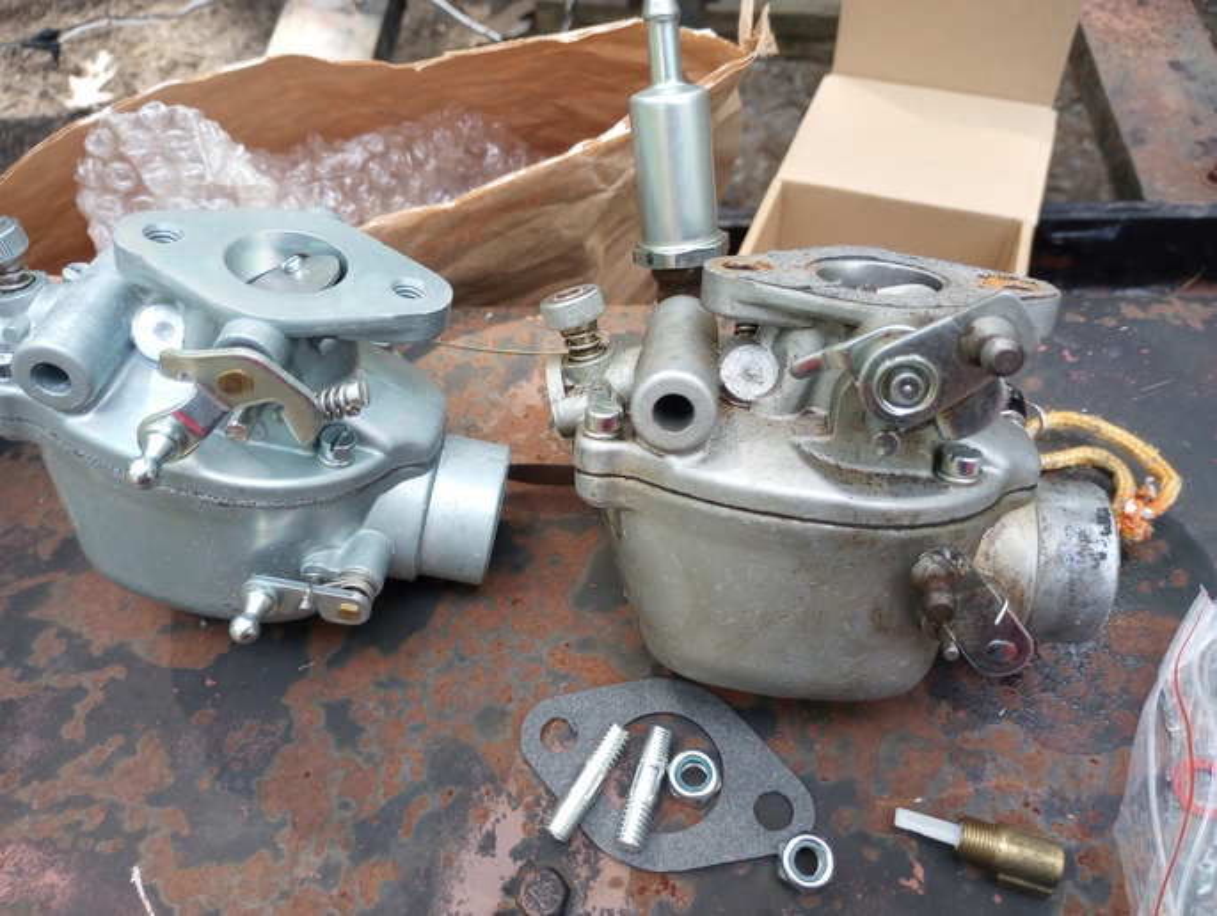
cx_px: 608
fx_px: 986
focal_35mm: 28
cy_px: 458
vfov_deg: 49.9
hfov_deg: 63.4
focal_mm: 4.27
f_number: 1.8
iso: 474
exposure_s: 1/60
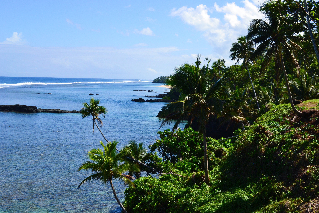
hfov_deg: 41.1
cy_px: 106
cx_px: 160
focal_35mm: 48
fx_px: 425
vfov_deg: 28.1
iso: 400
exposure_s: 1/500
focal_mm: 32
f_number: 11
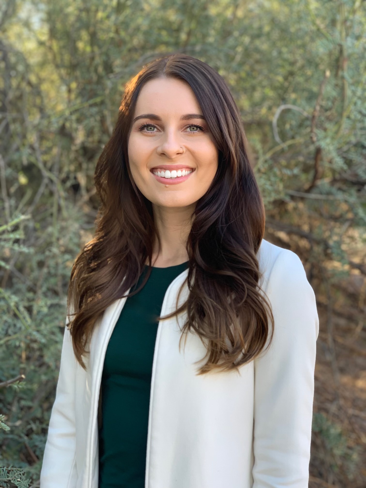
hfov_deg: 28.0
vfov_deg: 36.8
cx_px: 183
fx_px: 733
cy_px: 244
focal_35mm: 52
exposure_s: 1/122
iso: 32
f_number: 2.4
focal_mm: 6
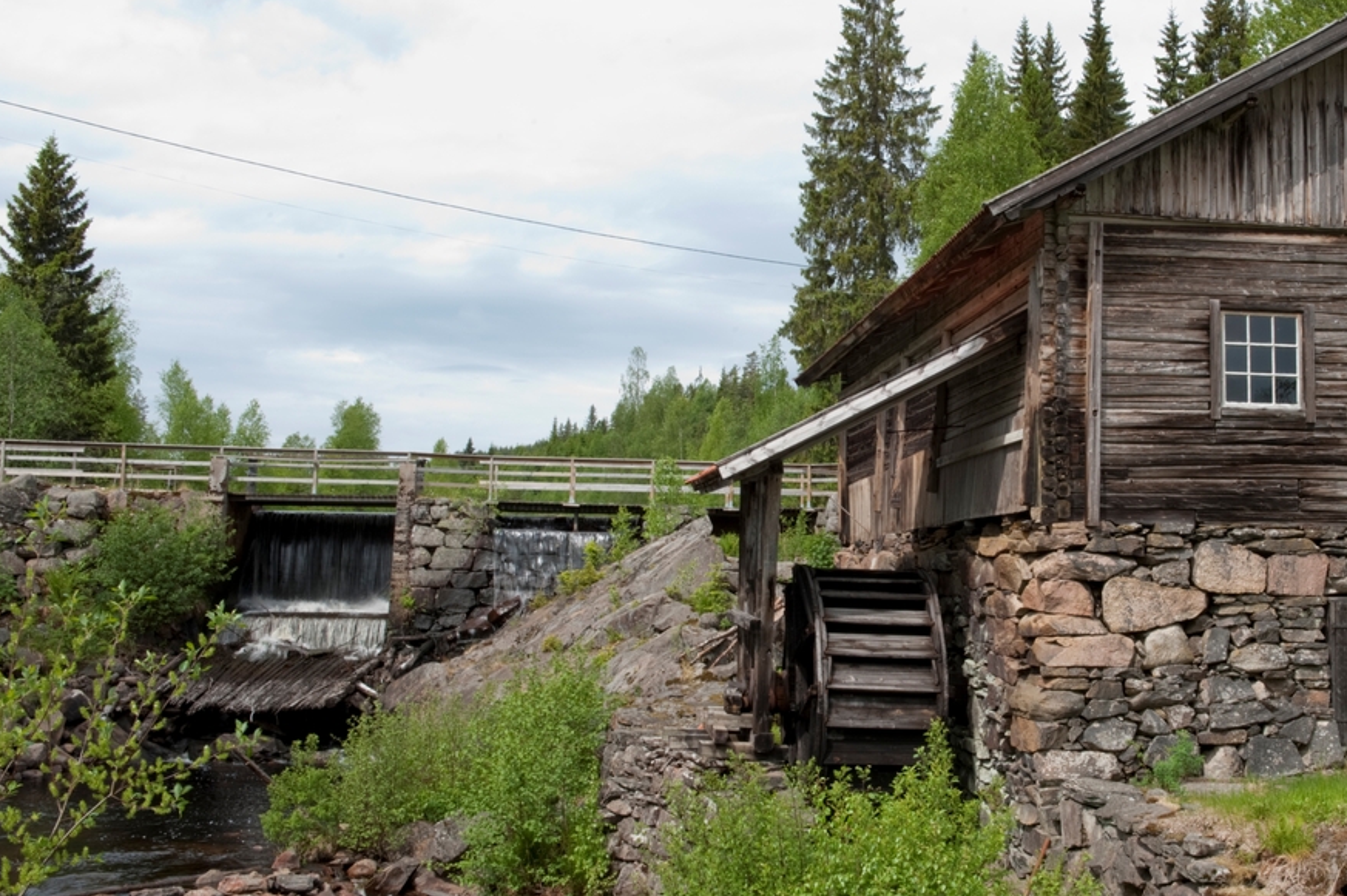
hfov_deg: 43.8
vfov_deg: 30.5
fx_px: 1645
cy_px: 426
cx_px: 906
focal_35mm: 44
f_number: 22
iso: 100
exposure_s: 1/20
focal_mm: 32
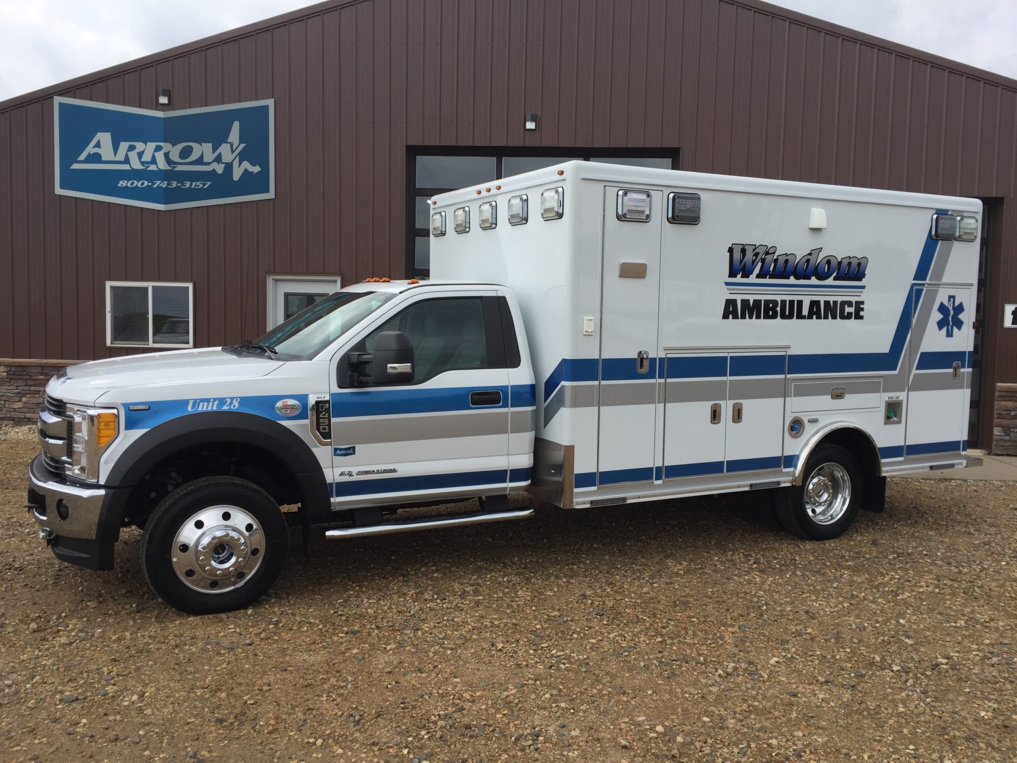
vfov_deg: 48.2
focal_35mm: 29
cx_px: 508
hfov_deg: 61.7
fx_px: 852
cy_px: 382
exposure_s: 1/1647
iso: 32
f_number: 2.2
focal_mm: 4.15
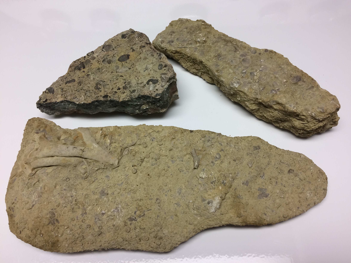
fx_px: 294
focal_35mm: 29
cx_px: 176
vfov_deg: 48.2
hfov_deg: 61.7
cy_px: 132
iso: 40
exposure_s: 1/30
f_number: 2.2
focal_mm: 4.15
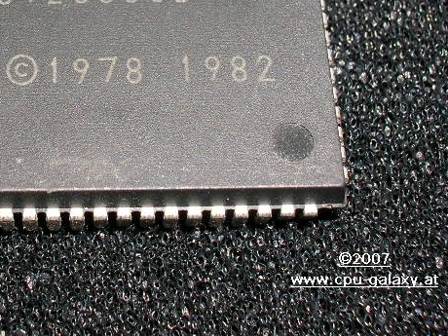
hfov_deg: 22.3
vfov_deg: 16.8
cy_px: 45
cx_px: 112
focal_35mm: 87
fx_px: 1126
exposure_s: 1/60.1
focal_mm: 8.4
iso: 50
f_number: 5.6
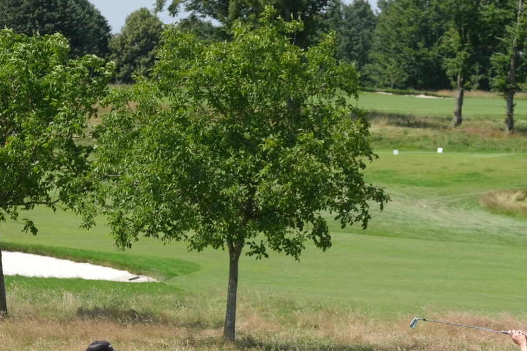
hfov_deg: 6.8
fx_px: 4450
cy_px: 311
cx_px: 386
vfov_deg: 4.5
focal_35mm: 304
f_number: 5.6
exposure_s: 1/1100
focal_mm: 110.6
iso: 400
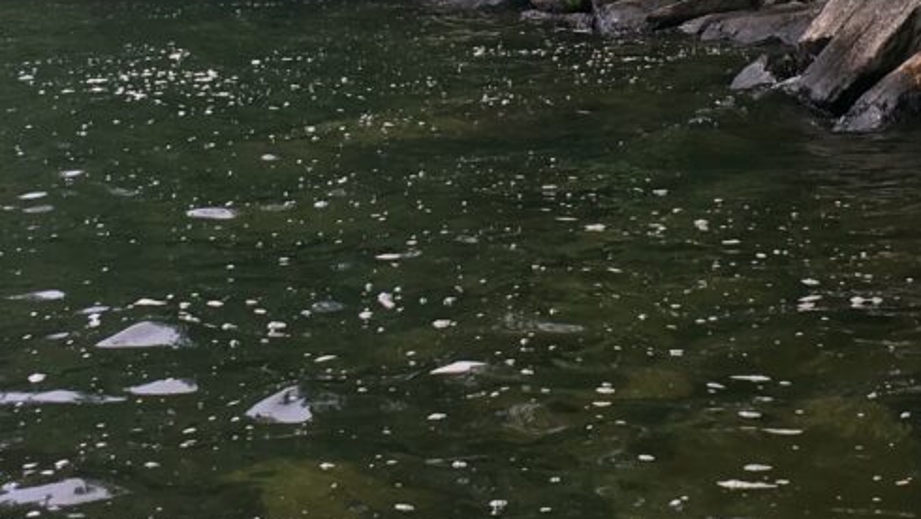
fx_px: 2418
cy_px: -132
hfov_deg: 21.6
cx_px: 479
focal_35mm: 99
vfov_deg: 11.9
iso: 25
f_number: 2.2
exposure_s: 1/725
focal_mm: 4.15
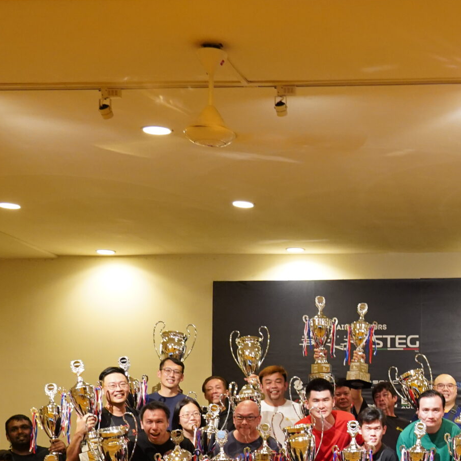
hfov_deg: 22.8
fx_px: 1085
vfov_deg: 23.5
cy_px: 390
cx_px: 493
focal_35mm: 72
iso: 3200
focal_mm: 30
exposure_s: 1/30
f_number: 5
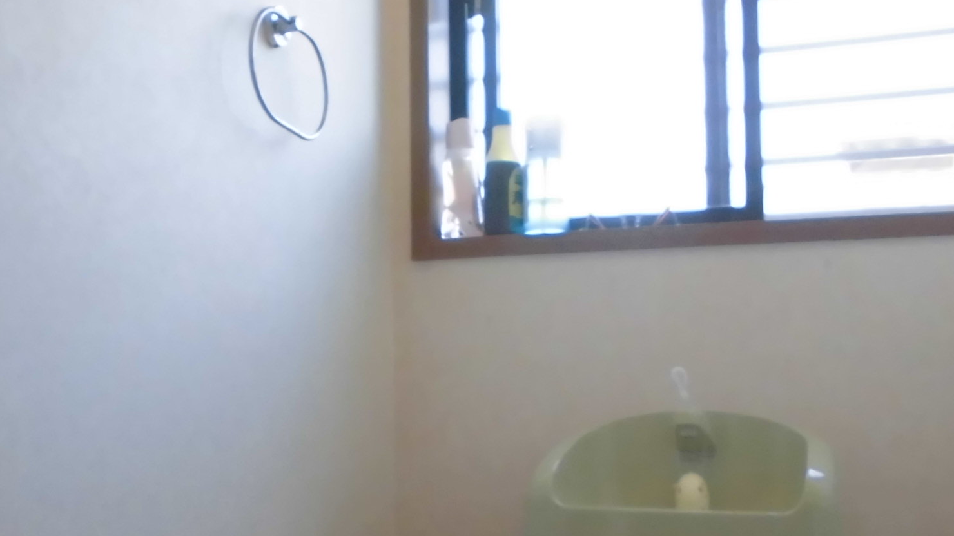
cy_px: 374
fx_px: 1239
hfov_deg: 41.3
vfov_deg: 24.3
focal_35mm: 49
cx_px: 283
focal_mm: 4.6
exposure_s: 1/60
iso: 200
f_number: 3.5
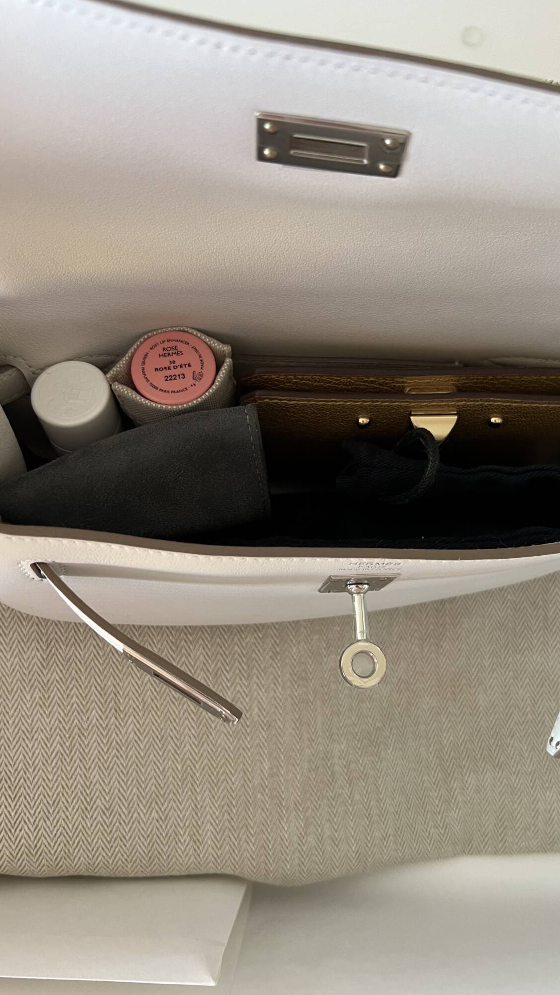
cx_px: 322
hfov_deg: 40.1
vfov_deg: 66.1
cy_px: 501
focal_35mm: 29
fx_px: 766
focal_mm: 5.7
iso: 200
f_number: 1.5
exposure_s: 1/60
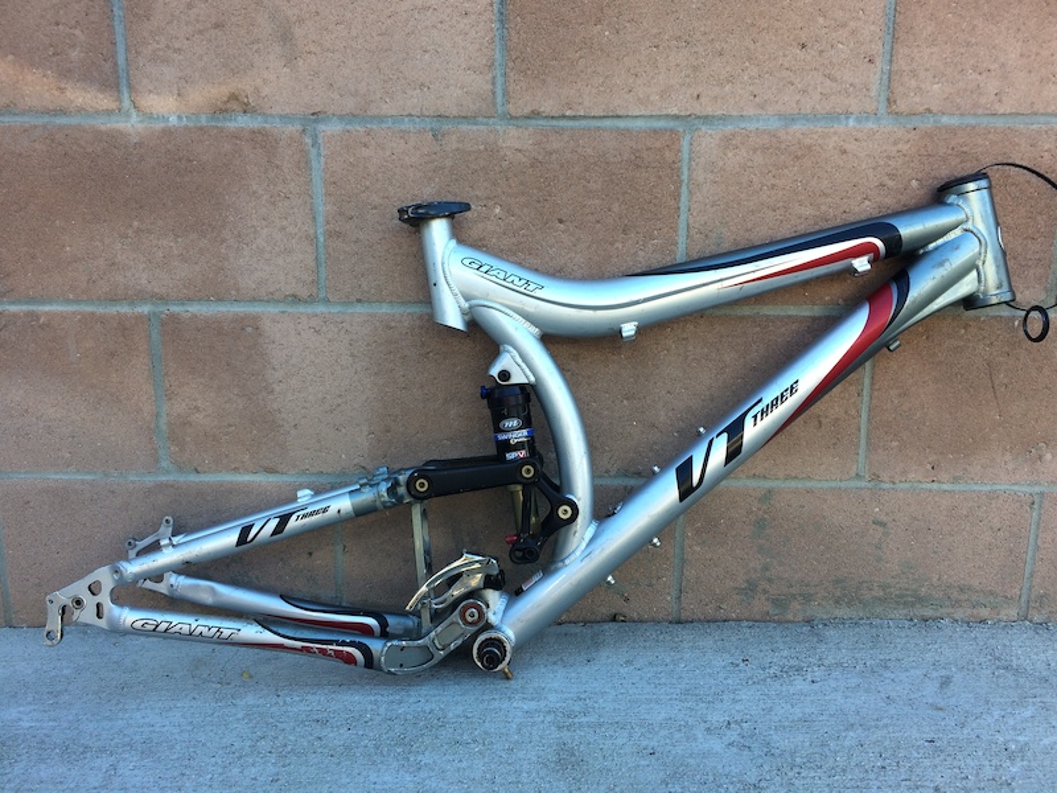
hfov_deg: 61.7
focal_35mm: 29
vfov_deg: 48.2
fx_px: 886
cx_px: 528
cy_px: 396
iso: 32
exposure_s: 1/124
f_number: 2.2
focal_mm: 4.15
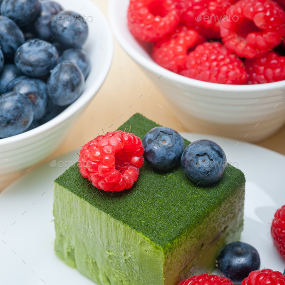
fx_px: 717
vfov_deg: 22.5
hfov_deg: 22.5
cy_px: 161
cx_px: 143
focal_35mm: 77
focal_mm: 60
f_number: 13
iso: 200
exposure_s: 1/200
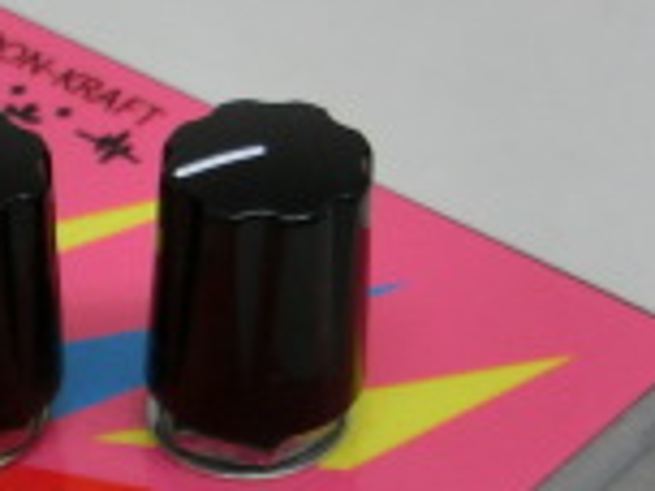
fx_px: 3576
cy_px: 883
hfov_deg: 10.1
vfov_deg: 7.6
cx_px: -362
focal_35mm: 189
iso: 100
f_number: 4.4
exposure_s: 1/125
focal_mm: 8
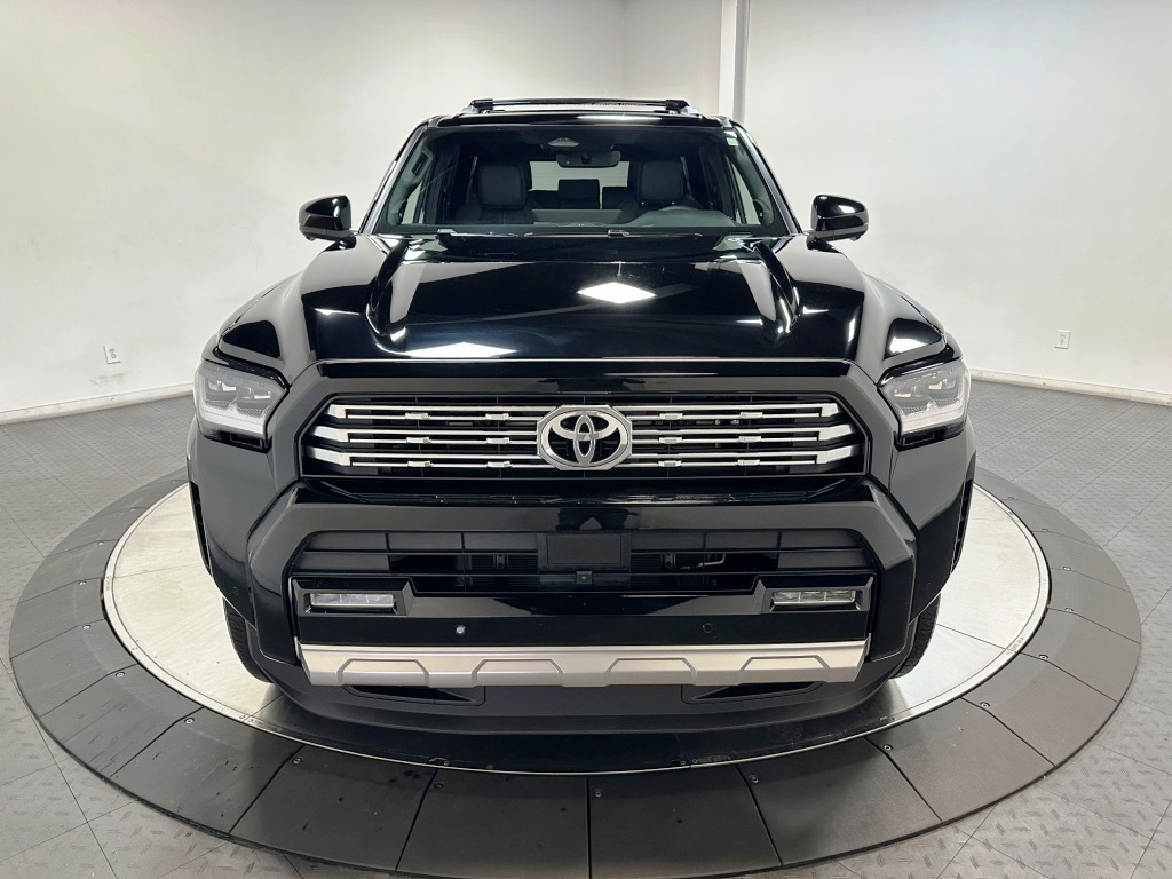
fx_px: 813
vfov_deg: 56.8
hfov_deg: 71.6
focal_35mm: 24
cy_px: 440
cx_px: 586
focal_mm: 6.86
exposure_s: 1/60
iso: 320
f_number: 1.78
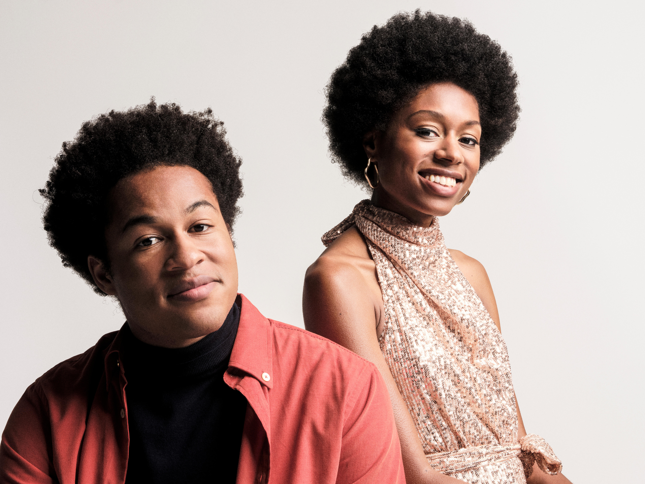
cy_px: 242
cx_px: 322
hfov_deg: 24.7
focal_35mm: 79
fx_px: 1472
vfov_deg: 18.7
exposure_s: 1/125
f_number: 22
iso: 400
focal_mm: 100
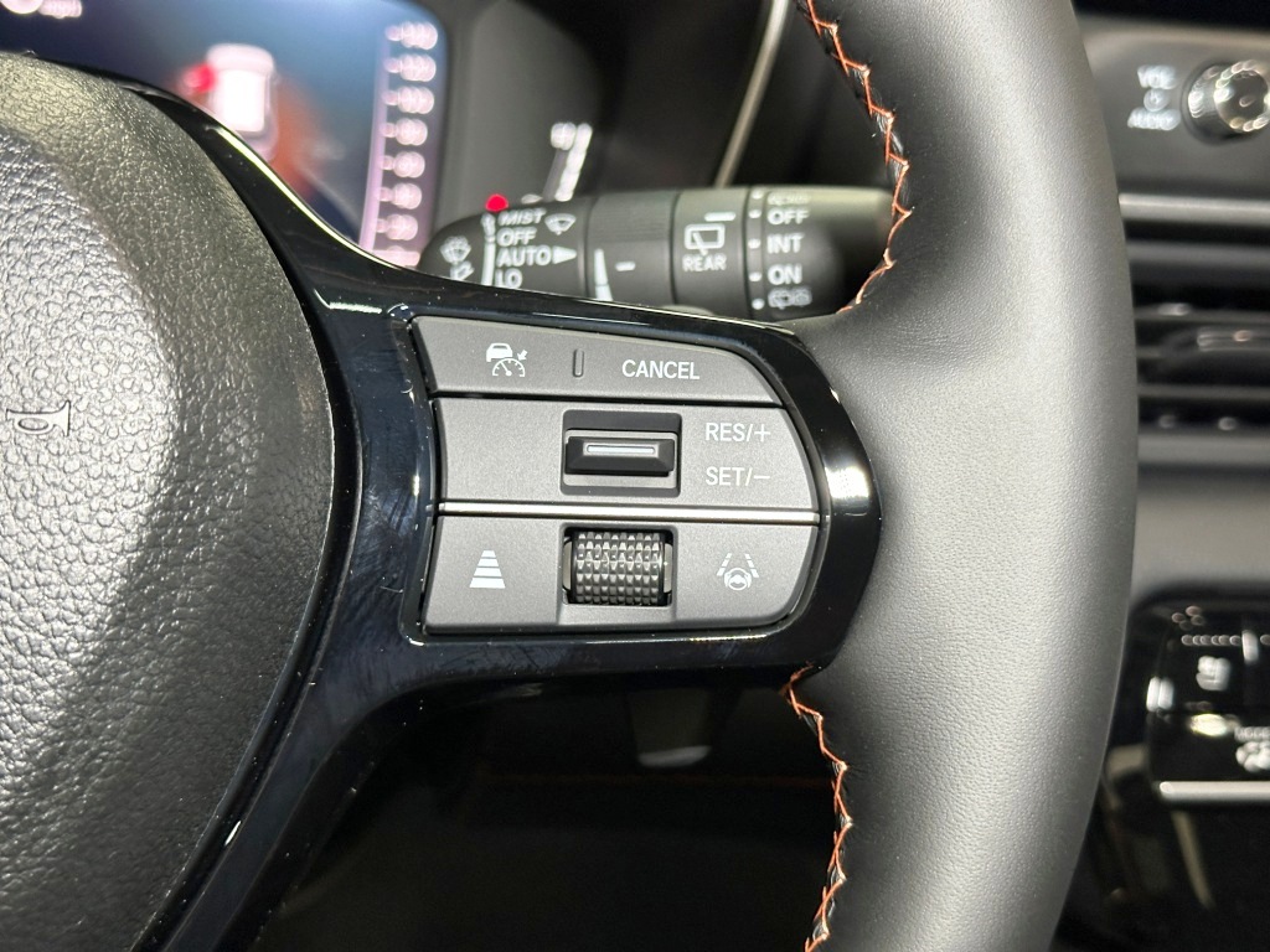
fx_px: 1761
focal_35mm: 48
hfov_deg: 39.7
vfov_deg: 30.3
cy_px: 476
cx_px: 635
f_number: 1.78
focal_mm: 6.86
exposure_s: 1/40
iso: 400
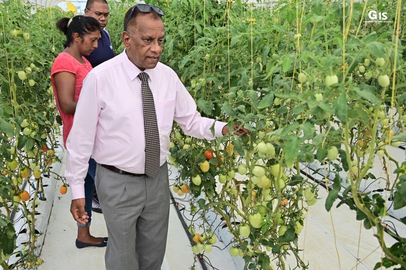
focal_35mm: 36
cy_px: 135
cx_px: 203
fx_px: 406
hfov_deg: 53.2
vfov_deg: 36.8
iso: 200
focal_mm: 36
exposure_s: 1/200
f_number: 7.1
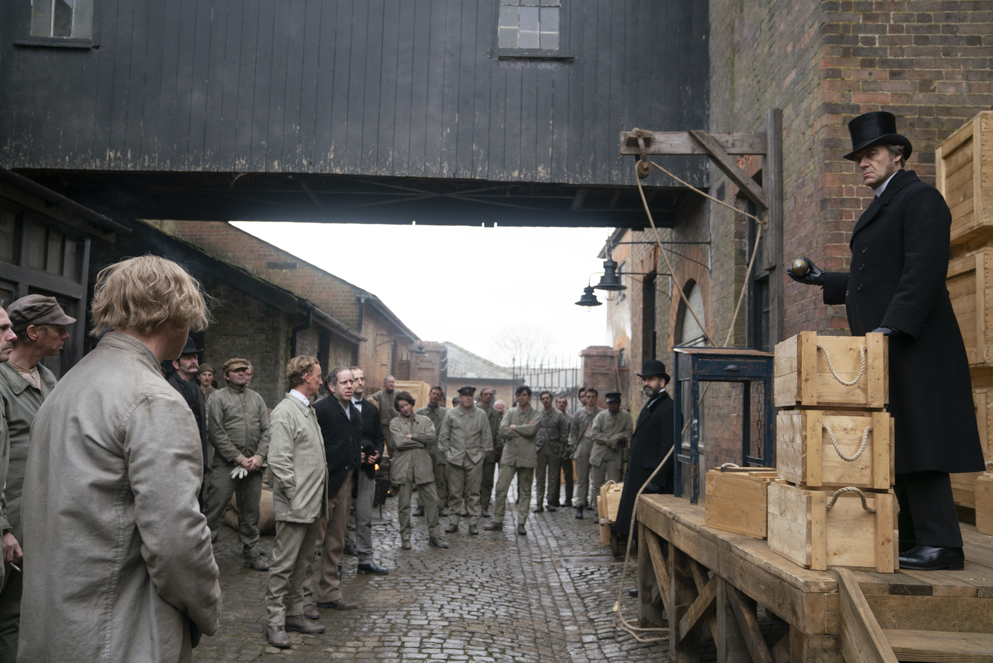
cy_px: 332
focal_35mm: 31
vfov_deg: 42.4
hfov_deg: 60.3
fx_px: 855
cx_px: 496
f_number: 4
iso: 640
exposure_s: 1/400
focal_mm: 31
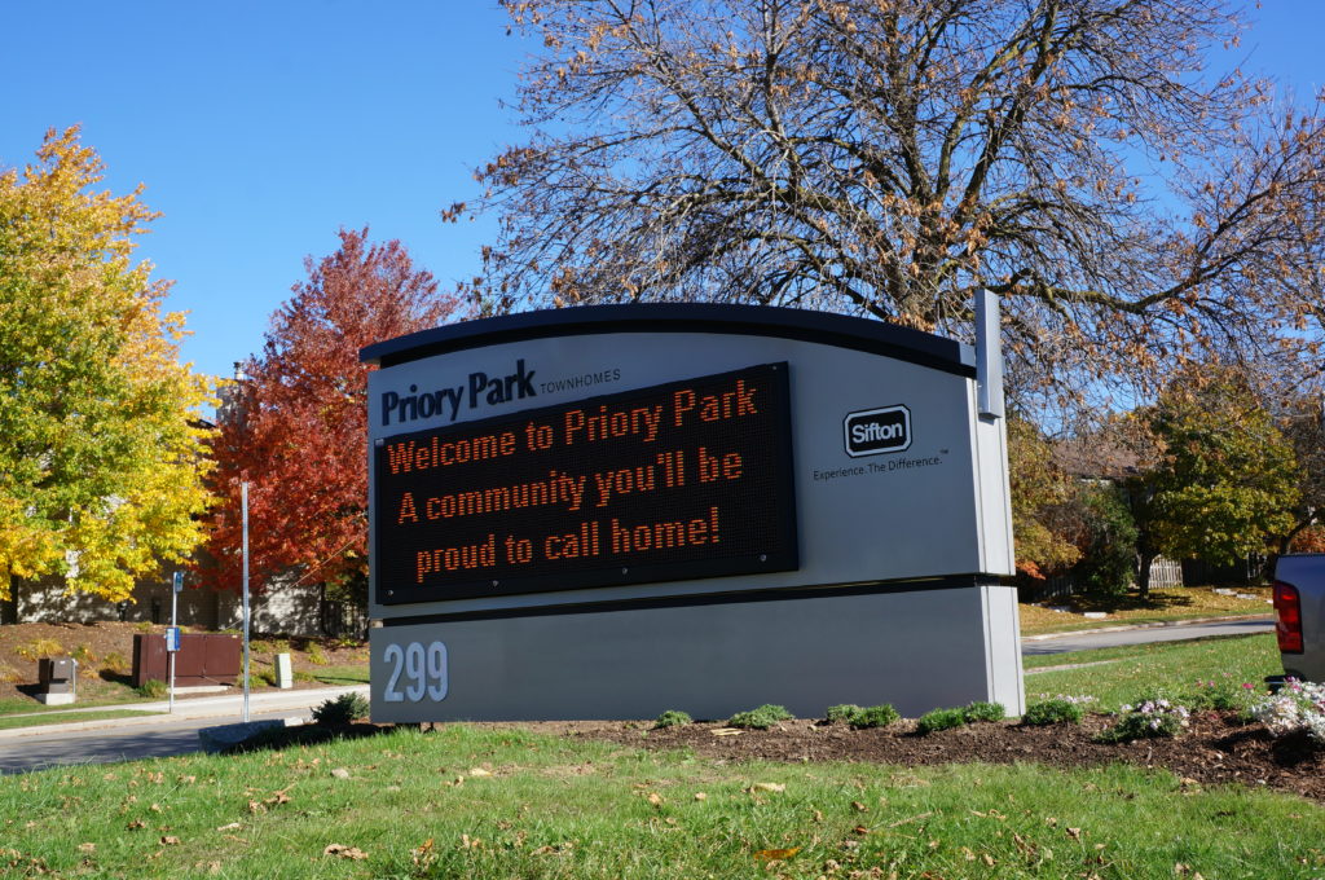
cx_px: 662
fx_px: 1489
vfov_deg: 32.9
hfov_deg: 48.0
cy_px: 440
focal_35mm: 40
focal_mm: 27
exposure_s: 1/80
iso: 100
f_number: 11
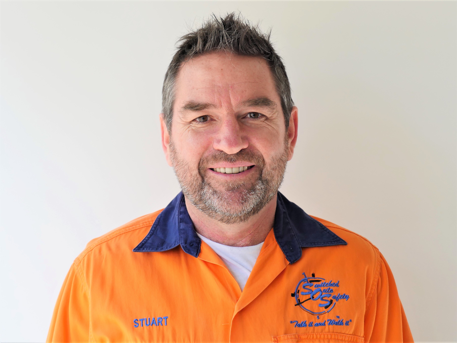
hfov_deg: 30.3
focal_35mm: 64
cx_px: 228
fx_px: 845
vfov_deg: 22.9
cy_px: 172
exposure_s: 1/80
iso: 320
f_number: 2.8
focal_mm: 32
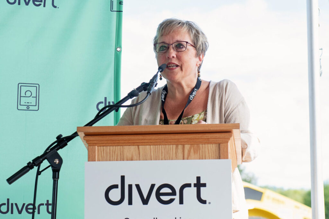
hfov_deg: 28.8
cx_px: 164
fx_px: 640
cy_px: 110
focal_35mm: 70
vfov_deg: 19.5
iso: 250
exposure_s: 1/400
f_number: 5
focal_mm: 70
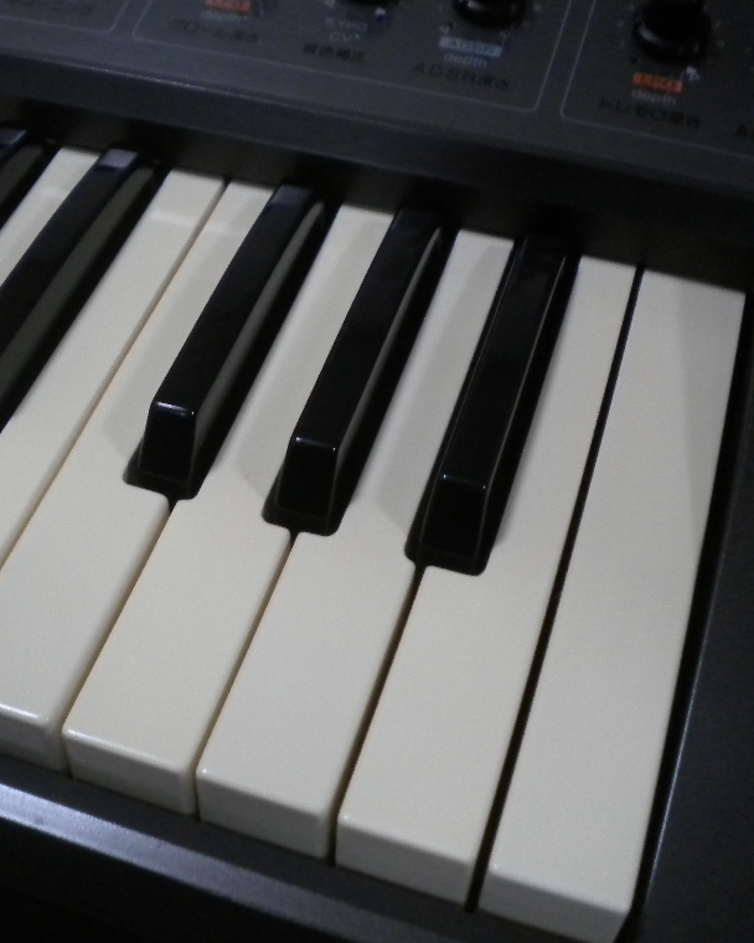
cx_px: 268
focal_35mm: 46
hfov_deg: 32.5
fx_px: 1283
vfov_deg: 40.3
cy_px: 469
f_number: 3.1
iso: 400
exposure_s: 1/46
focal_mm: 6.3
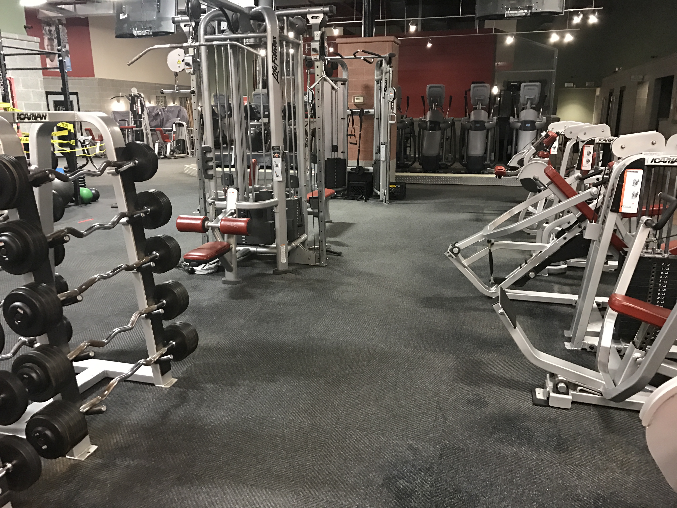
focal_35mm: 28
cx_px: 338
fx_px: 548
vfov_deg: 49.7
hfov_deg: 63.4
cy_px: 254
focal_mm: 3.99
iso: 100
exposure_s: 1/9
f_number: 1.8
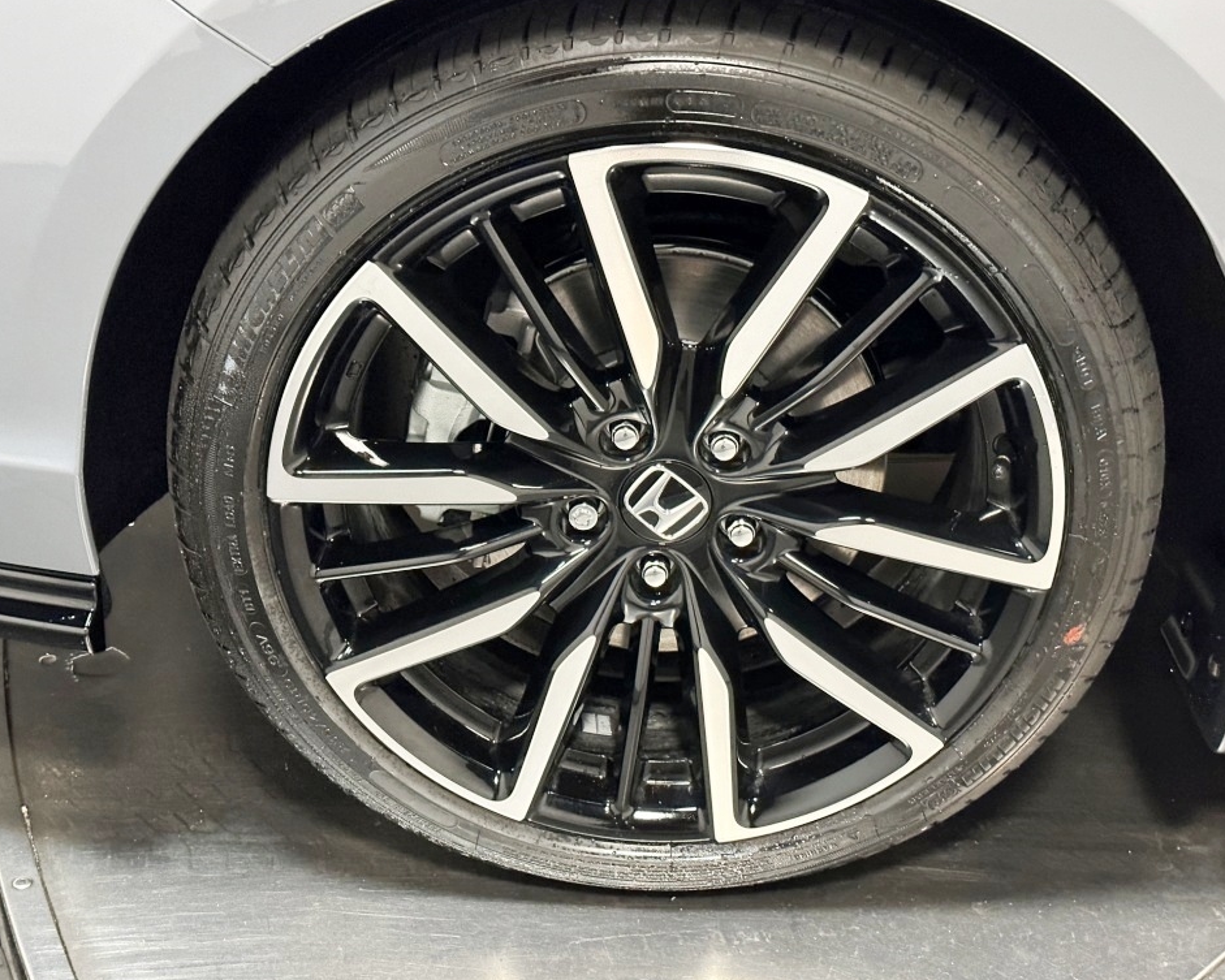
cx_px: 657
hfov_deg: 36.6
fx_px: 1849
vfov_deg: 29.7
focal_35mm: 51
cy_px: 485
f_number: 1.78
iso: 640
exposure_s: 1/30
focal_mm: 6.86
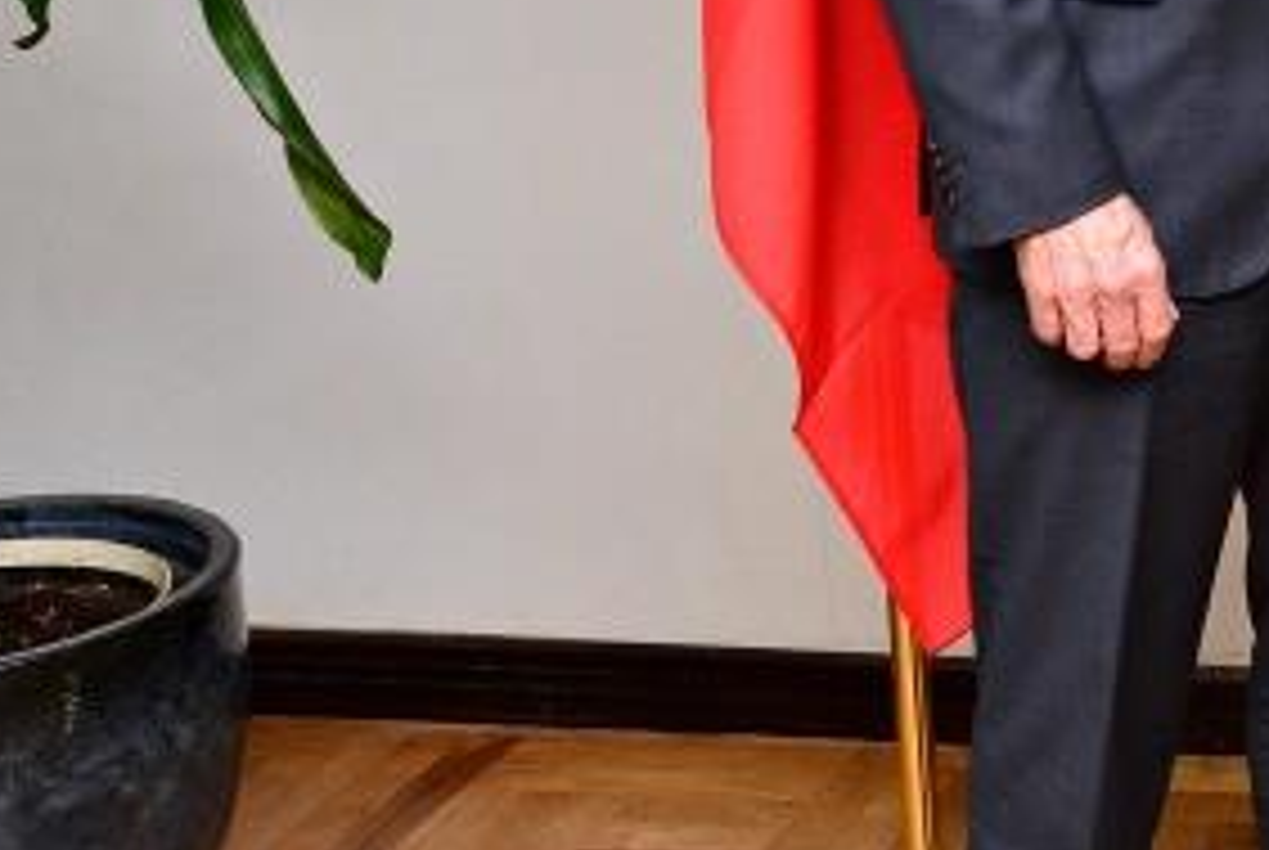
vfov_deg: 15.3
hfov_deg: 18.6
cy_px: -117
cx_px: 2232
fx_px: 3072
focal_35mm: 87
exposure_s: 1/200
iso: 1600
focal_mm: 24
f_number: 8
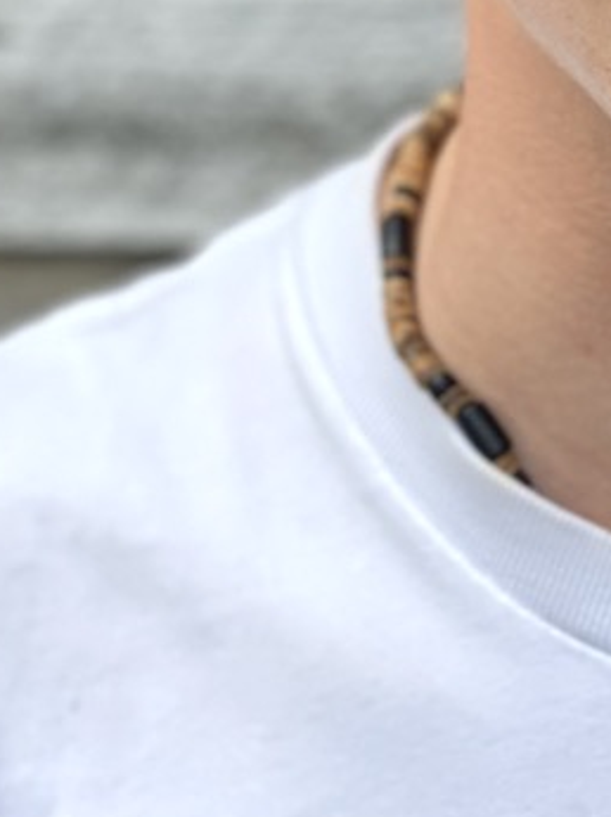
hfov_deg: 7.3
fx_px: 4739
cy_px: -336
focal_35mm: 201
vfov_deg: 9.6
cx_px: 885
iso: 20
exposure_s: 1/209
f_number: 2
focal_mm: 6
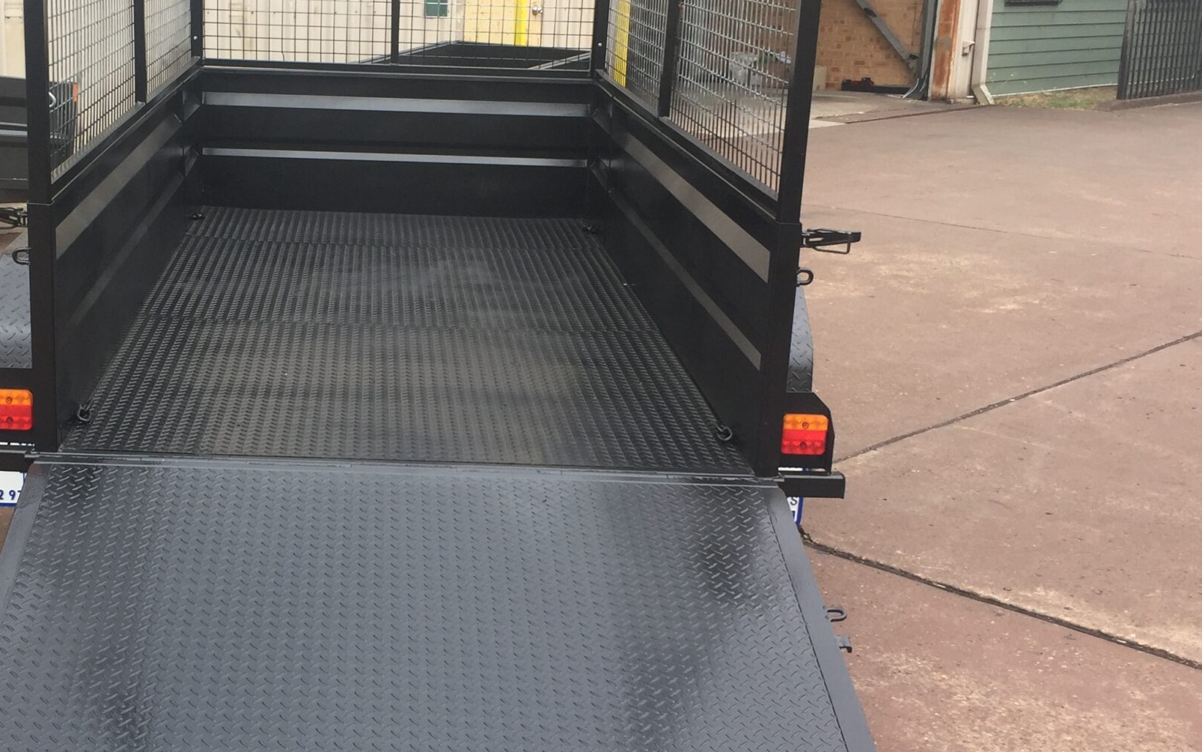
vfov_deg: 26.3
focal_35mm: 49
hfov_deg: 40.1
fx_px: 1605
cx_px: 326
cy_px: 413
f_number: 2.2
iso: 32
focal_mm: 4.15
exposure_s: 1/276
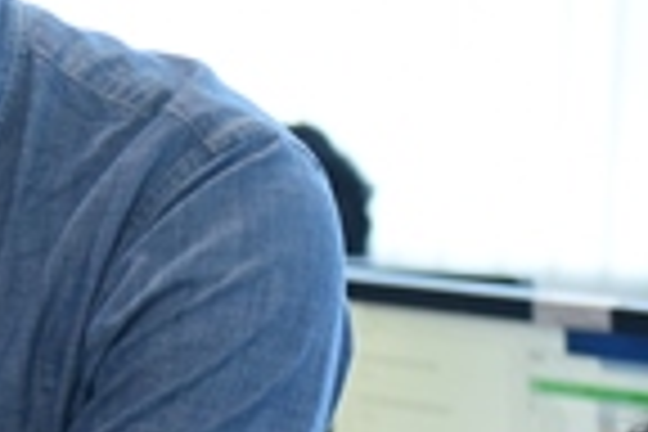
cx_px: -801
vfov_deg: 4.6
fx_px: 5364
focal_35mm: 298
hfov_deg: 6.6
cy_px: 698
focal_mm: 56
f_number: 2.8
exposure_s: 1/160
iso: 2000
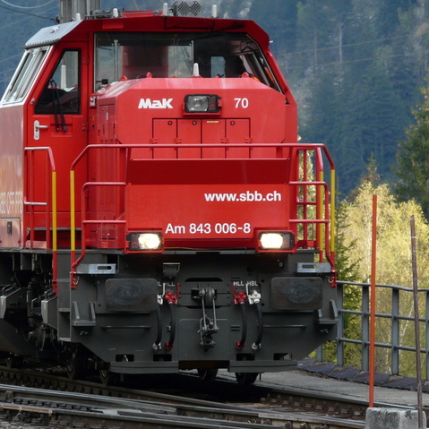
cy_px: 198
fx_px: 6310
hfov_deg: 3.9
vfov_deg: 3.9
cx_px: 150
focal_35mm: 450
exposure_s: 1/125
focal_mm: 40
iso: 100
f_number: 4
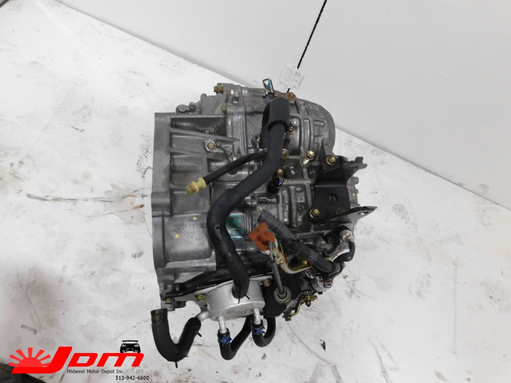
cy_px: 192
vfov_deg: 58.9
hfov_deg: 73.9
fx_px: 340
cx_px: 256
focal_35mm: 23
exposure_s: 1/15
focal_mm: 4
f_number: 3
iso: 400
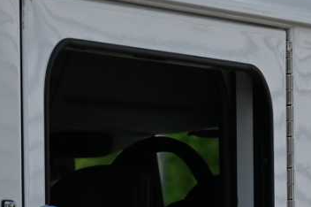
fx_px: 5627
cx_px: 391
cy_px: 421
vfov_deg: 2.1
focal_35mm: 652
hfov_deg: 3.2
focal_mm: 112
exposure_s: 1/8000
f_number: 7.1
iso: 1600
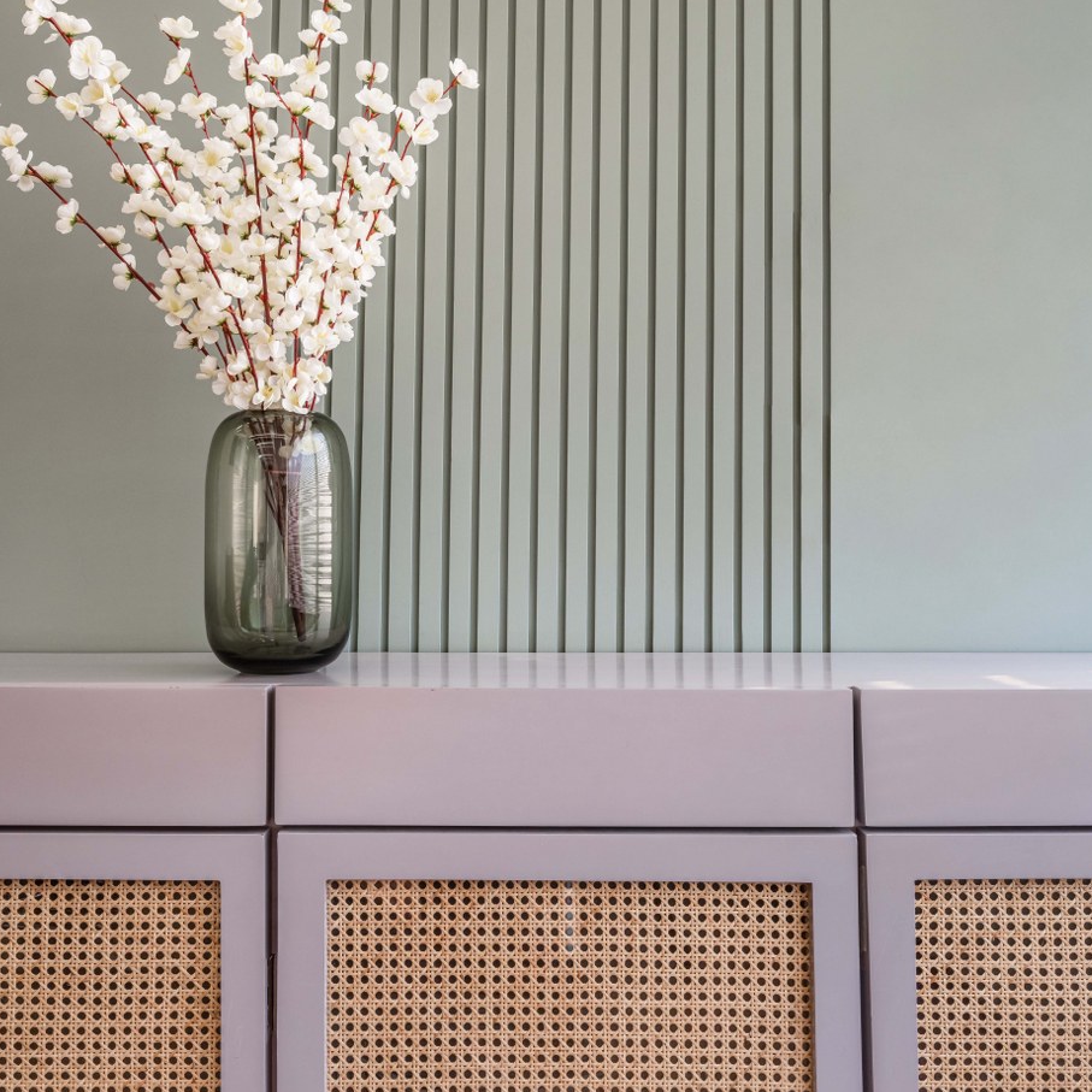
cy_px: 575
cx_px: 517
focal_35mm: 30
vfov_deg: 54.0
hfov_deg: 54.0
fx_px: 1071
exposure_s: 1/13
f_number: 11
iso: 200
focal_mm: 20
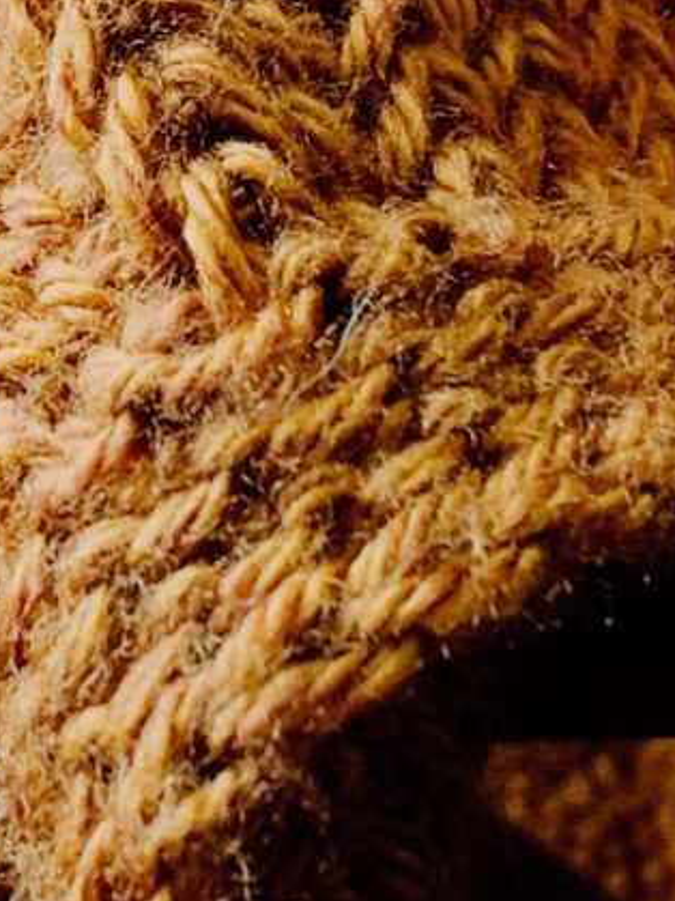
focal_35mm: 127
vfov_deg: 15.3
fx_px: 3304
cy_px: 47
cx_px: -62
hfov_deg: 11.5
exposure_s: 1/60
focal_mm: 4.25
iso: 160
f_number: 1.8
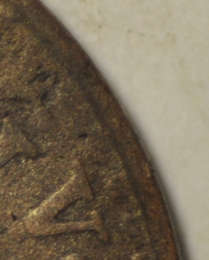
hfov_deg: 2.6
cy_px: 408
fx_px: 4532
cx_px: -327
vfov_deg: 3.3
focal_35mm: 587
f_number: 4.5
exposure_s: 1/250
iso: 500
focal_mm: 60
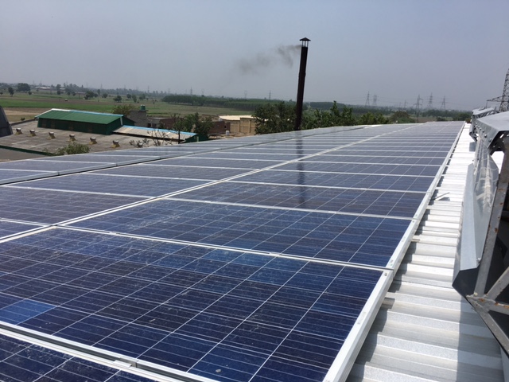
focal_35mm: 29
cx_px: 254
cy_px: 191
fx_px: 426
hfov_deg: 61.7
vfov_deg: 48.2
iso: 25
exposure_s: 1/2959
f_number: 2.2
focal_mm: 4.15
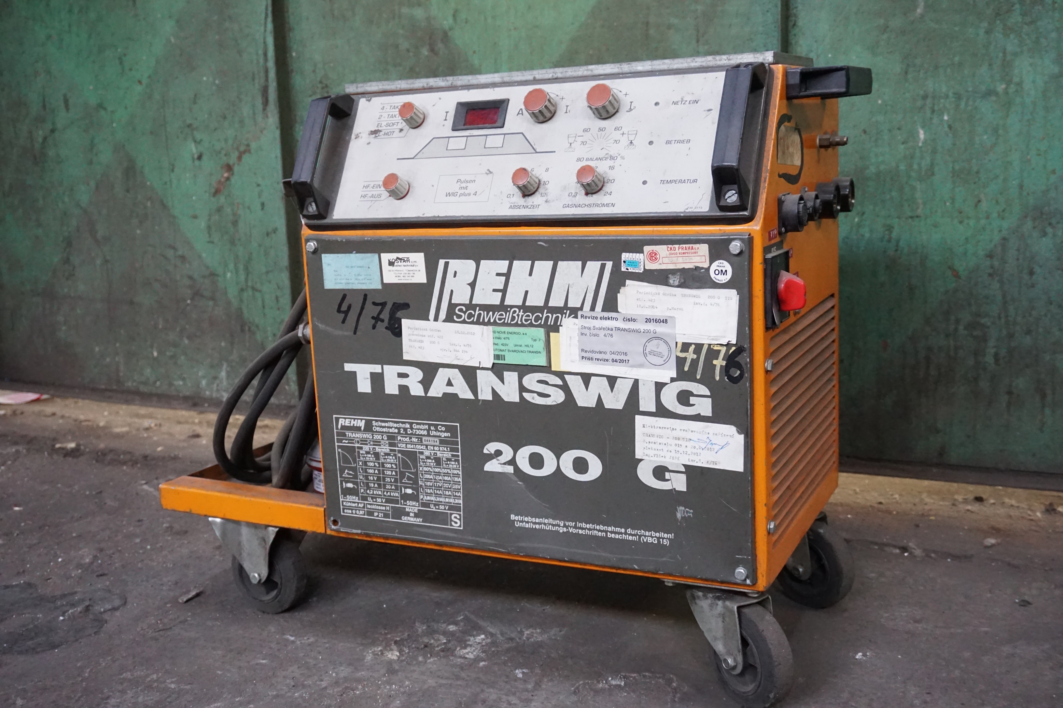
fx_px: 1107
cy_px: 354
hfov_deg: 51.3
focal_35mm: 38
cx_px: 532
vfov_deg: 35.5
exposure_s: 1/50
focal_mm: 25
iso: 3200
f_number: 4.5
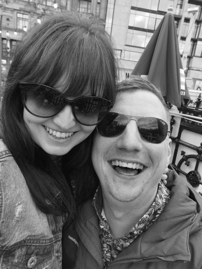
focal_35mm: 26
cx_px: 101
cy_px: 134
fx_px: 202
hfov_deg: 53.1
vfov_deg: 67.3
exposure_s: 1/100
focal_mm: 3.36
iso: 80
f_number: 2
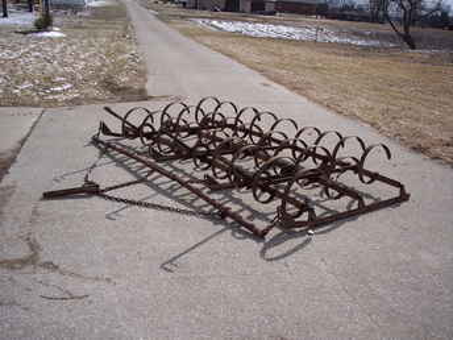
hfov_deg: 47.9
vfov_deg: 36.8
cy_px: 170
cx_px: 226
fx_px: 510
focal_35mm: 39
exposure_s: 1/500
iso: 100
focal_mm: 8
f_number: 5.6
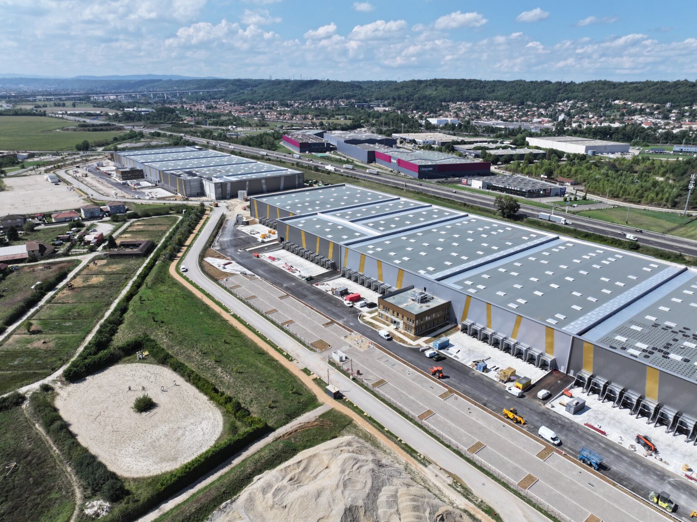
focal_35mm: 24
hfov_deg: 71.6
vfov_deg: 56.8
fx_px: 483
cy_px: 261
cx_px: 348
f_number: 2.8
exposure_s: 1/2000
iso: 100
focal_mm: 12.29
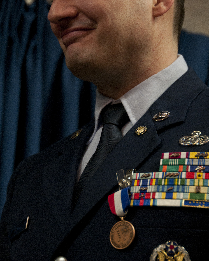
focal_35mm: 162
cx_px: 105
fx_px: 1249
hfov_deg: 9.6
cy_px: 126
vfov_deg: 11.9
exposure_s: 1/60
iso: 800
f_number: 5.3
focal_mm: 95
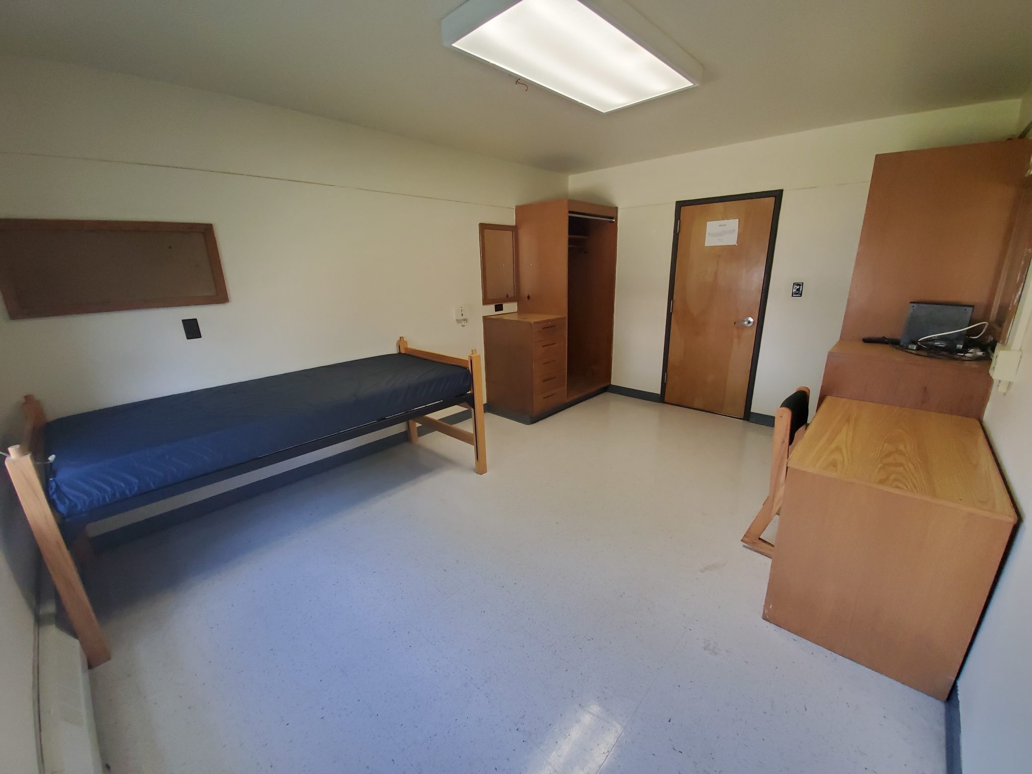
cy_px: 387
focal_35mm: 13
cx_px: 516
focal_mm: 1.8
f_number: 2.2
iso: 320
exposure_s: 1/59
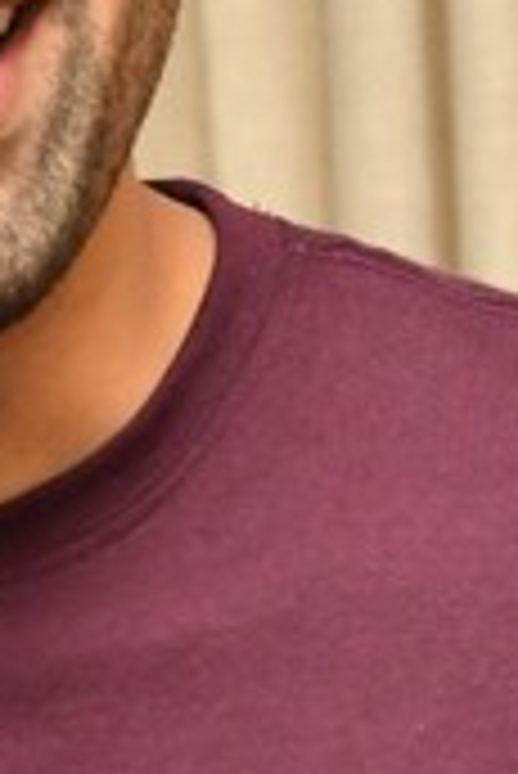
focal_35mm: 345
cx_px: 5
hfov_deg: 4.0
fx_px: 7431
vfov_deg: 5.9
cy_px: 1282
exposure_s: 1/125
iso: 4000
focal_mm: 55
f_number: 6.3
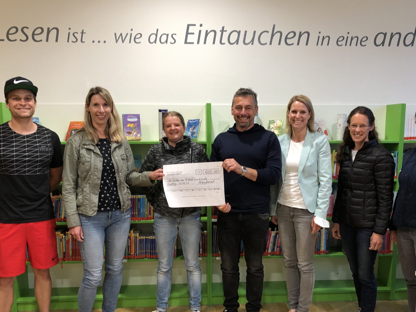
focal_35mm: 35
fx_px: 421
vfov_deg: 40.6
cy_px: 184
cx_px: 222
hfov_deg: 52.6
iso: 40
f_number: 1.8
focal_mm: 3.99
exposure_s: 1/17
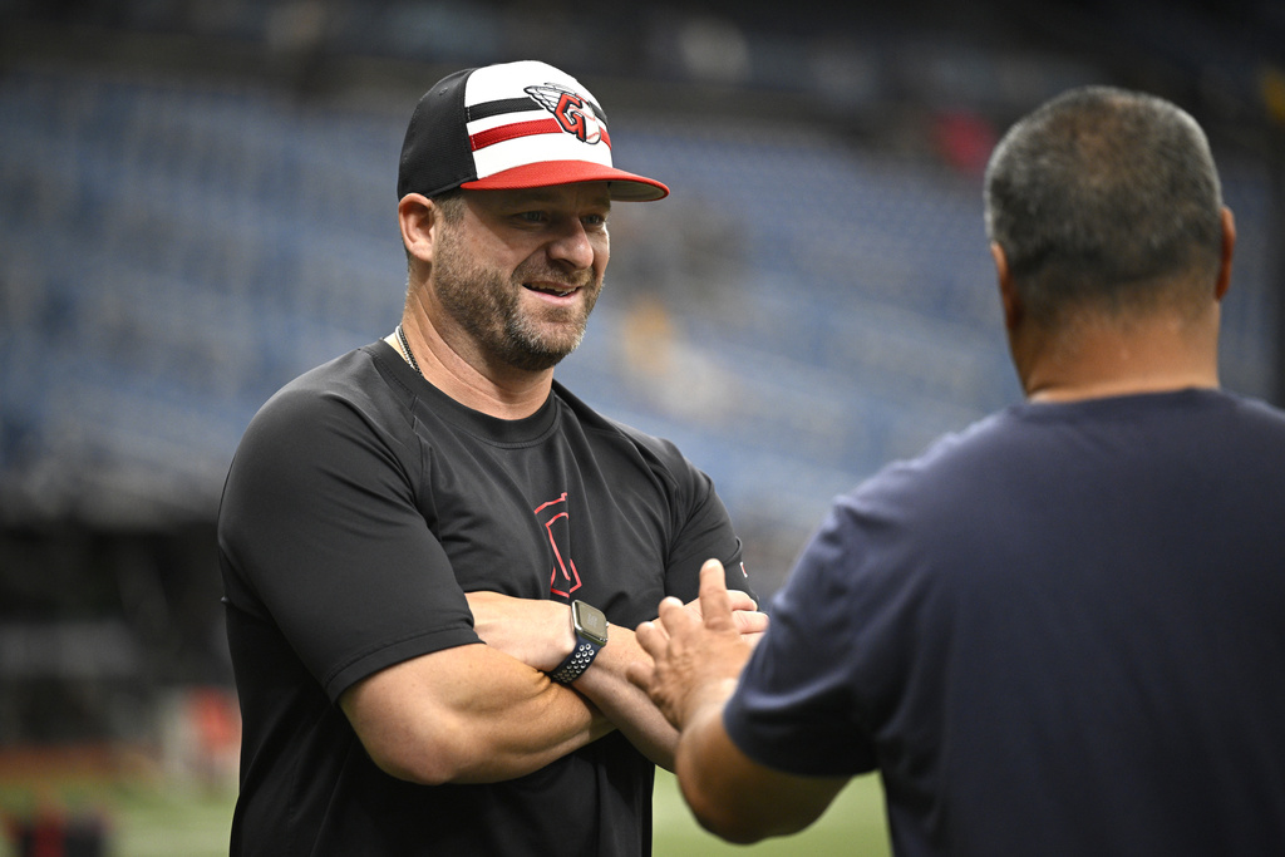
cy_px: 428
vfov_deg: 6.9
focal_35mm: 200
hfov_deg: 10.3
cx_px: 642
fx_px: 7139
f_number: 2.8
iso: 2000
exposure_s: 1/1250
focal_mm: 200
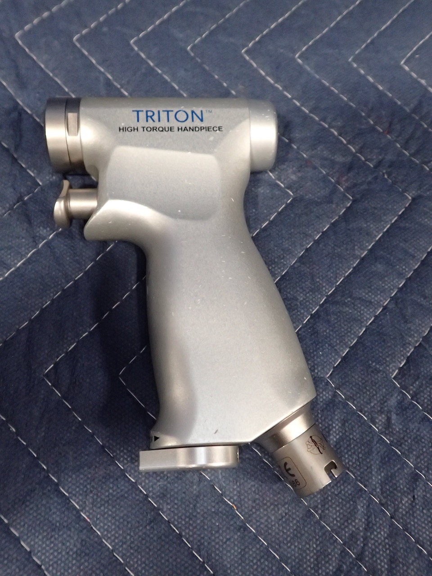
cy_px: 288
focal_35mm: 30
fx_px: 499
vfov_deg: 60.0
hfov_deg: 46.8
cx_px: 216
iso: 800
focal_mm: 5.5
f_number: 2.3
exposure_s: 1/30
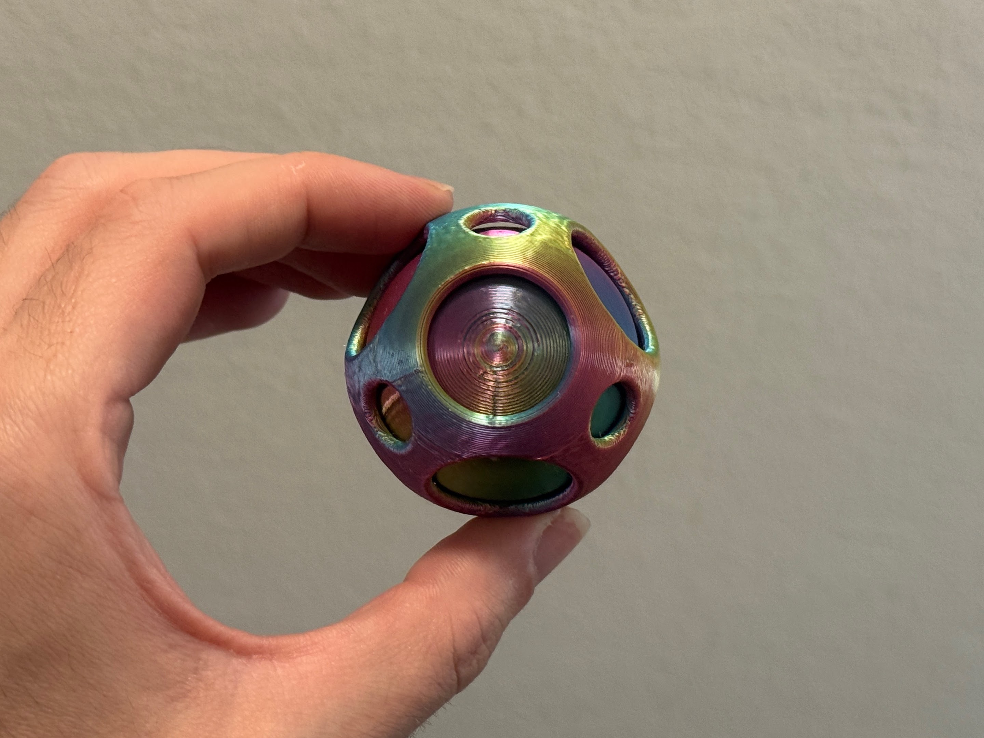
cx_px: 492
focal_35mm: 48
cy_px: 369
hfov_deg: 39.7
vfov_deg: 30.3
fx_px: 1364
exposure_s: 1/60
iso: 250
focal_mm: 6.76
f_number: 1.78
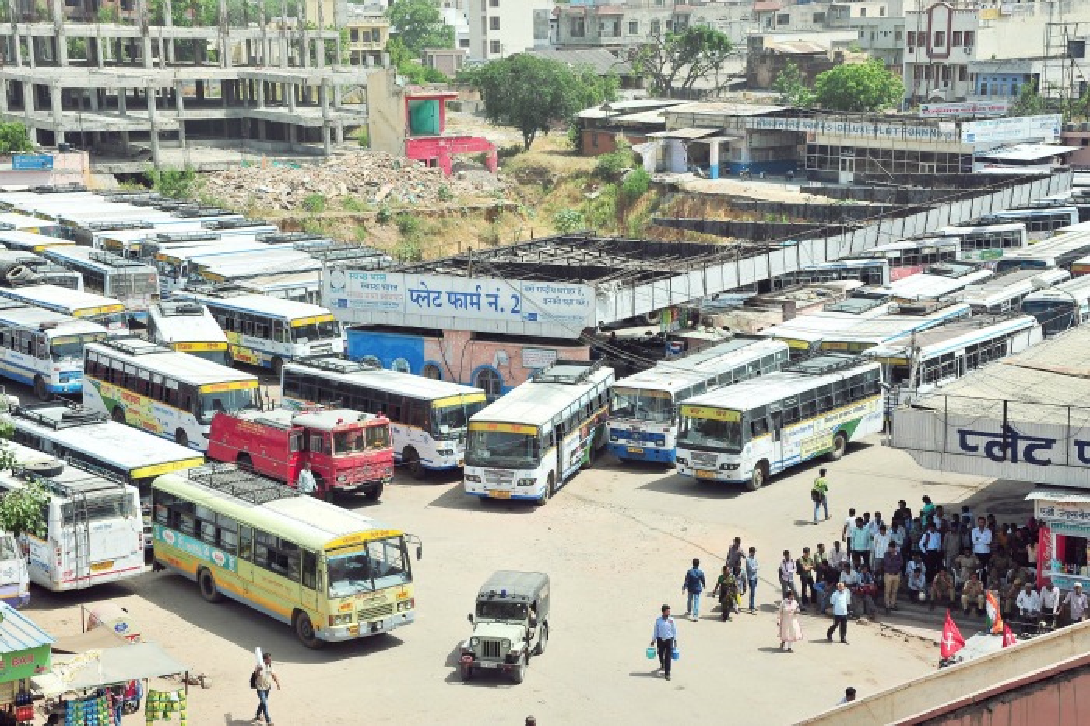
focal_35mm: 70
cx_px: 545
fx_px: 2118
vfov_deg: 19.4
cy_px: 363
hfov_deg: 28.9
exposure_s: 1/320
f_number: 13
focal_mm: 70
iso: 400
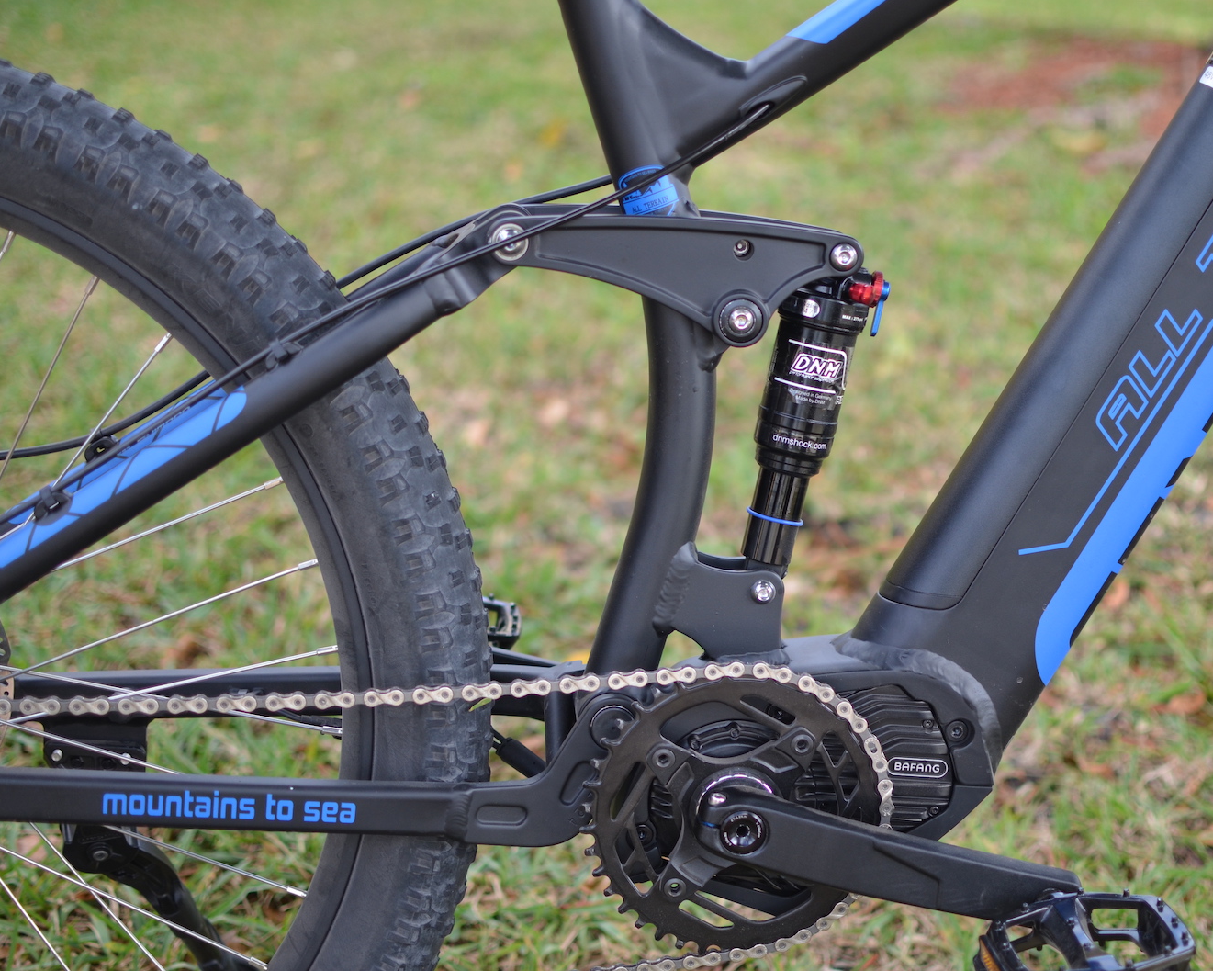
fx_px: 2139
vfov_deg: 25.6
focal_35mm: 60
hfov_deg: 31.6
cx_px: 703
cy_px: 485
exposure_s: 1/1600
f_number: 1.8
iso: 250
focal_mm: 35
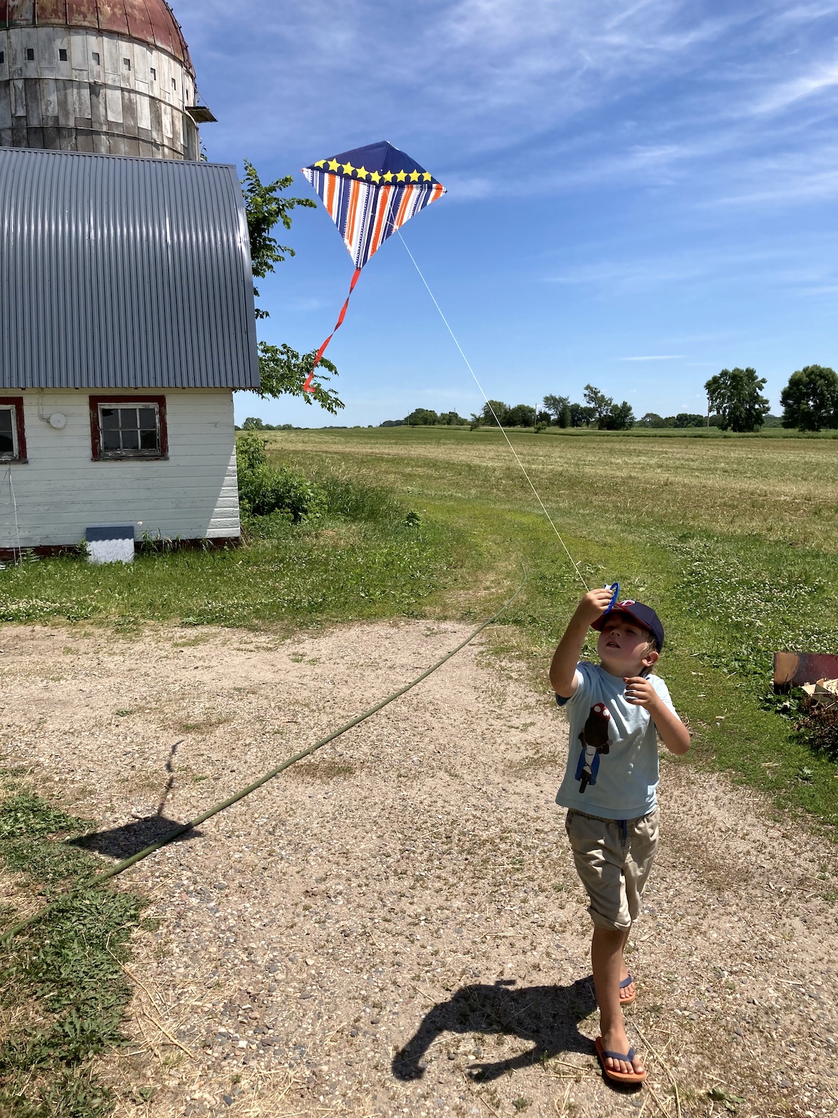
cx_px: 419
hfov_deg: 49.7
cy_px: 559
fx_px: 904
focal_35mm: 28
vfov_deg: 63.4
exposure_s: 1/2404
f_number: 1.8
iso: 20
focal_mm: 3.99
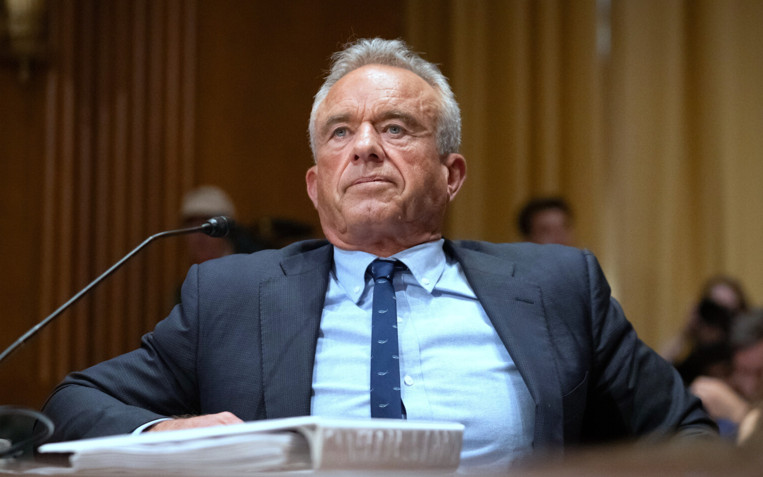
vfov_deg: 12.1
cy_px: 253
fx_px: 2246
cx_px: 379
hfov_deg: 19.3
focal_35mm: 108
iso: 6400
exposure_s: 1/400
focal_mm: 70
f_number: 2.8
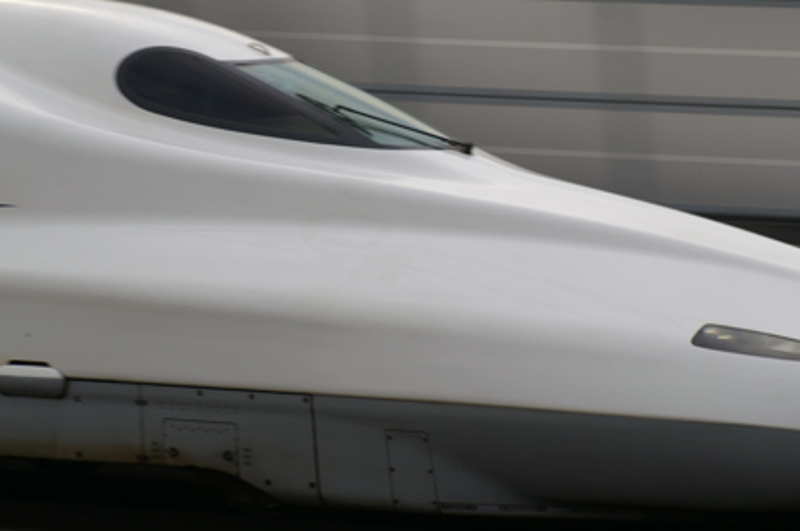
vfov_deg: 3.7
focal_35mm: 369
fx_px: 8187
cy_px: 143
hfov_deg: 5.6
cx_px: 396
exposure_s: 1/200
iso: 100
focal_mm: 160
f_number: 9.5
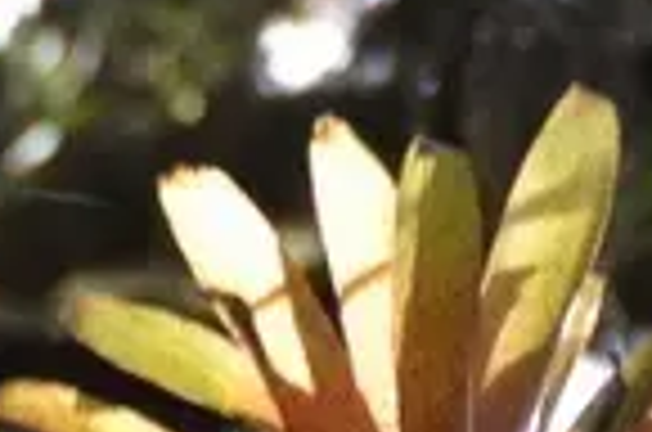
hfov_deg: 1.2
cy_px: 410
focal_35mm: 1658
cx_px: -247
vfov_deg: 0.8
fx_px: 29962
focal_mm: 200
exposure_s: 1/40
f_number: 5.6
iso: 250
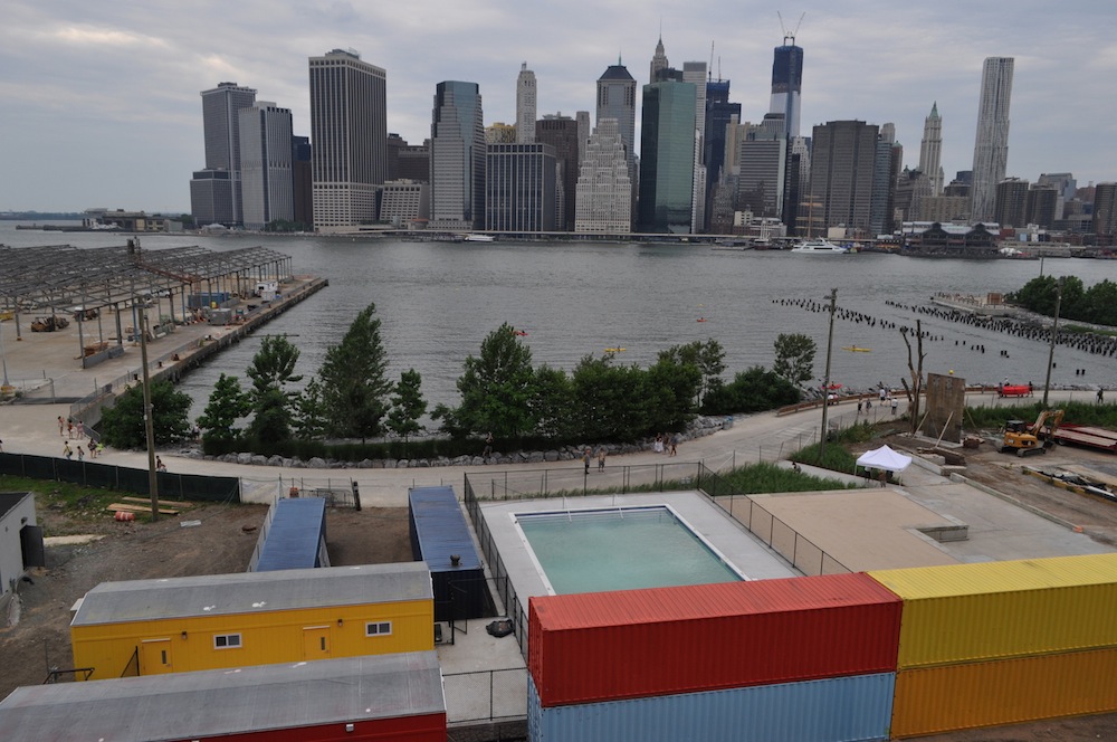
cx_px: 558
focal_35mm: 27
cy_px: 371
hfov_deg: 67.4
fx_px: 837
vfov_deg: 47.8
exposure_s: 1/250
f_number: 8
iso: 200
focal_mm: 18
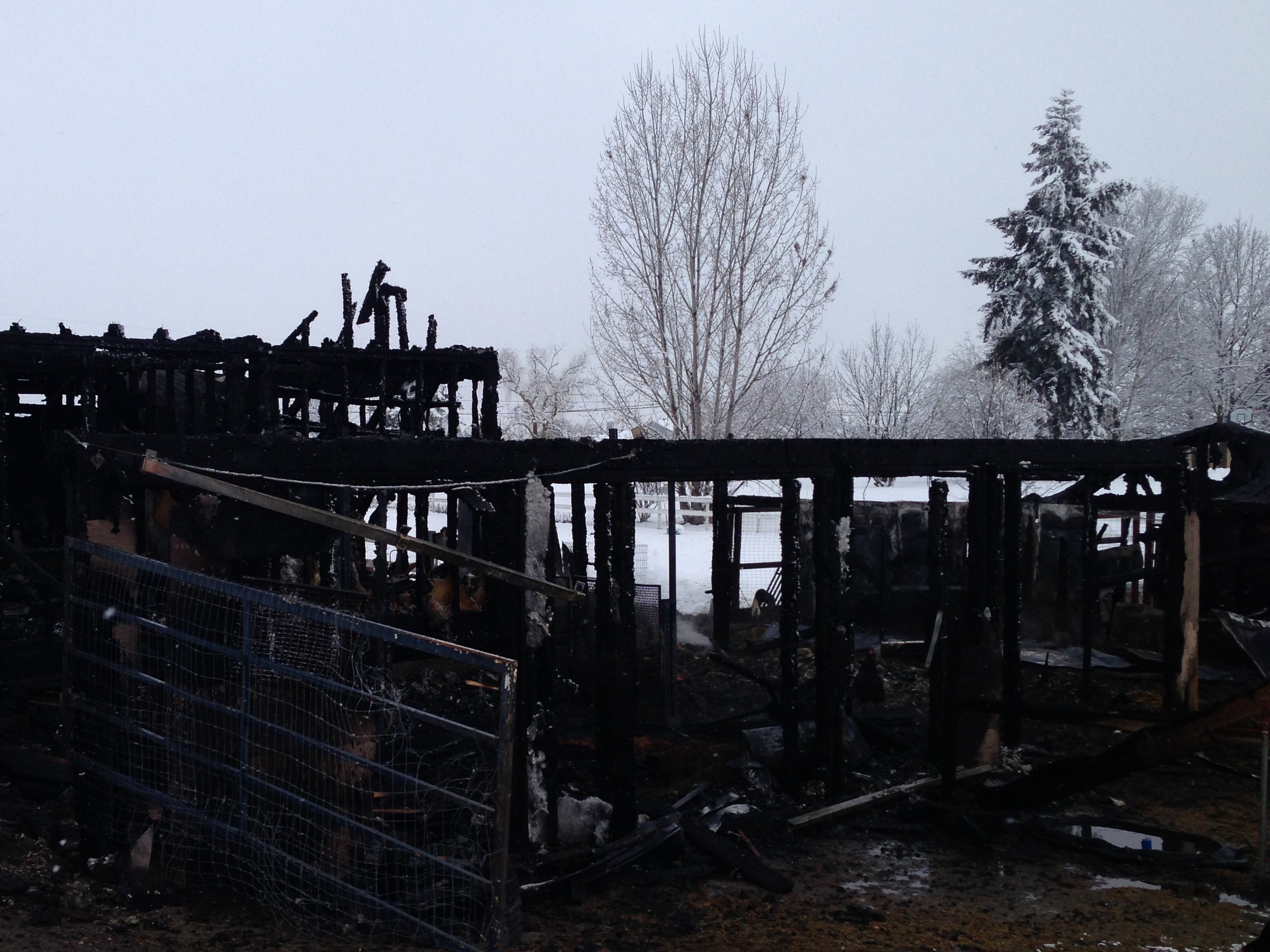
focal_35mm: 44
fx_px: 1614
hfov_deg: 42.5
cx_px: 449
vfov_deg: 32.8
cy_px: 534
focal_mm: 4.13
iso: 50
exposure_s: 1/1006
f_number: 2.4
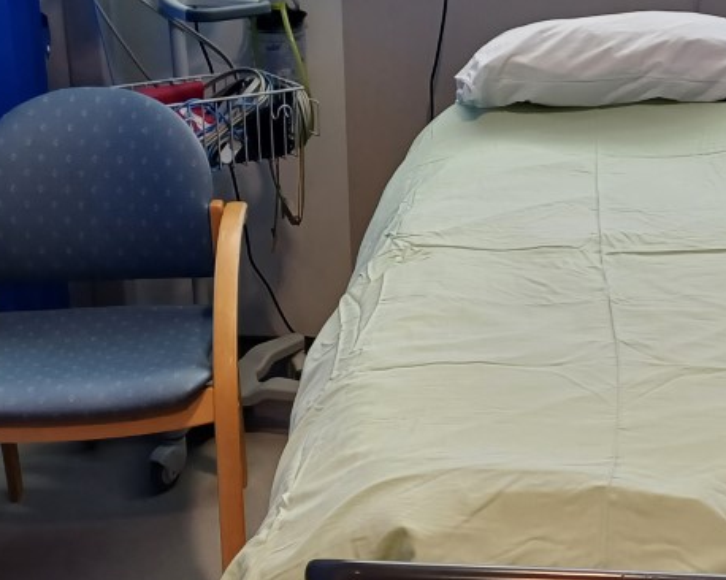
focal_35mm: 64
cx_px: 601
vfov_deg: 23.8
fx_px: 1375
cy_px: 244
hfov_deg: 28.8
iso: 80
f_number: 1.8
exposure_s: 1/100
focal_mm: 4.65
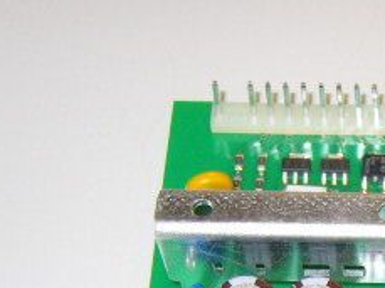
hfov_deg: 19.2
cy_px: 391
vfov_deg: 14.3
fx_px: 1088
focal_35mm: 98
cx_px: 434
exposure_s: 1/30
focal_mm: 7.4
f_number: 2.8
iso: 100
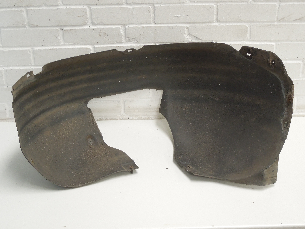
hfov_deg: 35.5
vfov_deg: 27.0
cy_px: 114
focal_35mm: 54
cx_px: 152
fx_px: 476
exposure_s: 1/20
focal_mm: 9.8
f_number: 4.2
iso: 400
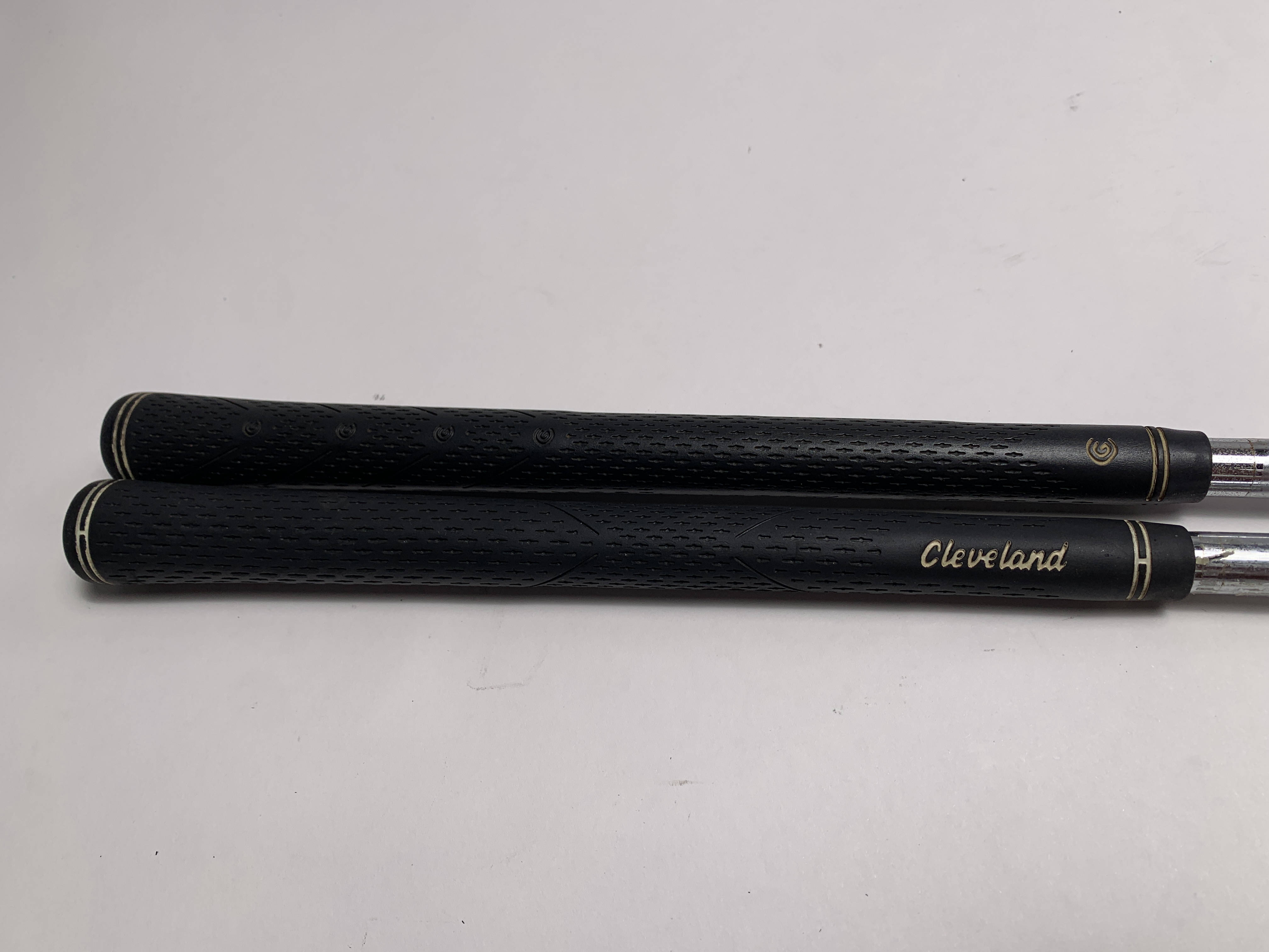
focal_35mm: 26
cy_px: 476
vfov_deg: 53.1
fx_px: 953
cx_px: 634
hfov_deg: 67.3
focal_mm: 4.25
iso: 25
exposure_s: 1/330
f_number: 1.8
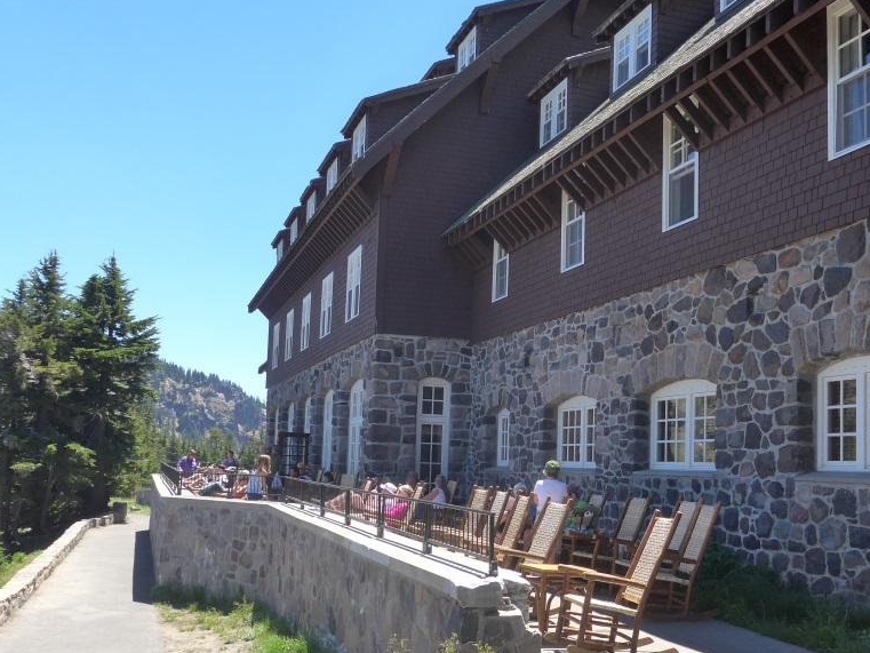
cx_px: 497
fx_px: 980
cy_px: 381
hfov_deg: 47.7
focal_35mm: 39
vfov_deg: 36.7
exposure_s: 1/640
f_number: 2.8
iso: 125
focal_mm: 6
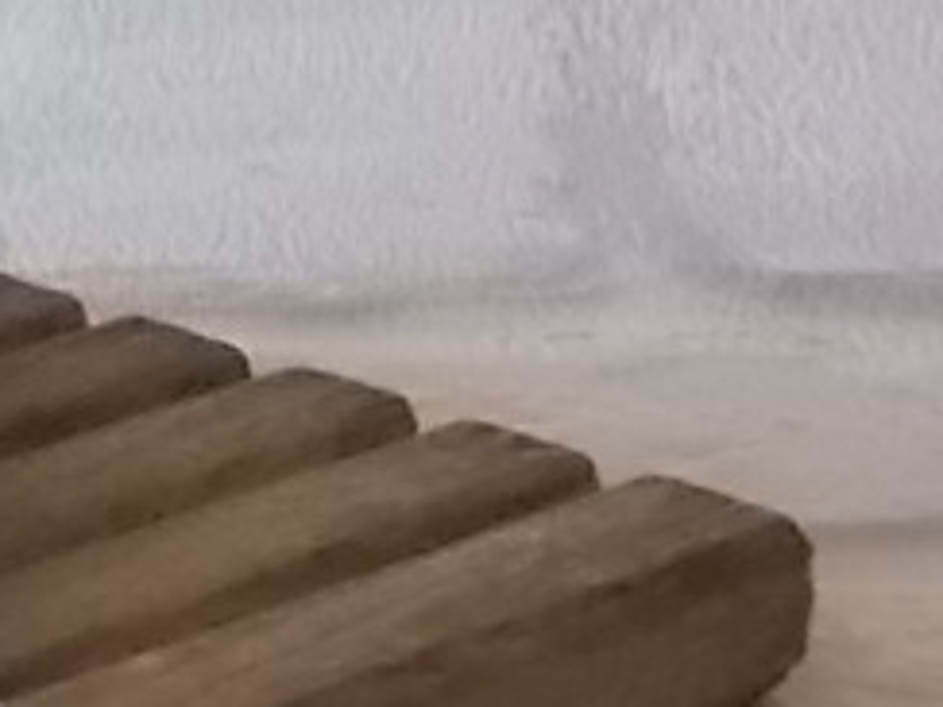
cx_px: -263
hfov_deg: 8.6
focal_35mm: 226
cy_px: 290
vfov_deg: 6.6
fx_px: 6157
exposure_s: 1/60
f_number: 6.3
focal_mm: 15.4
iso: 800
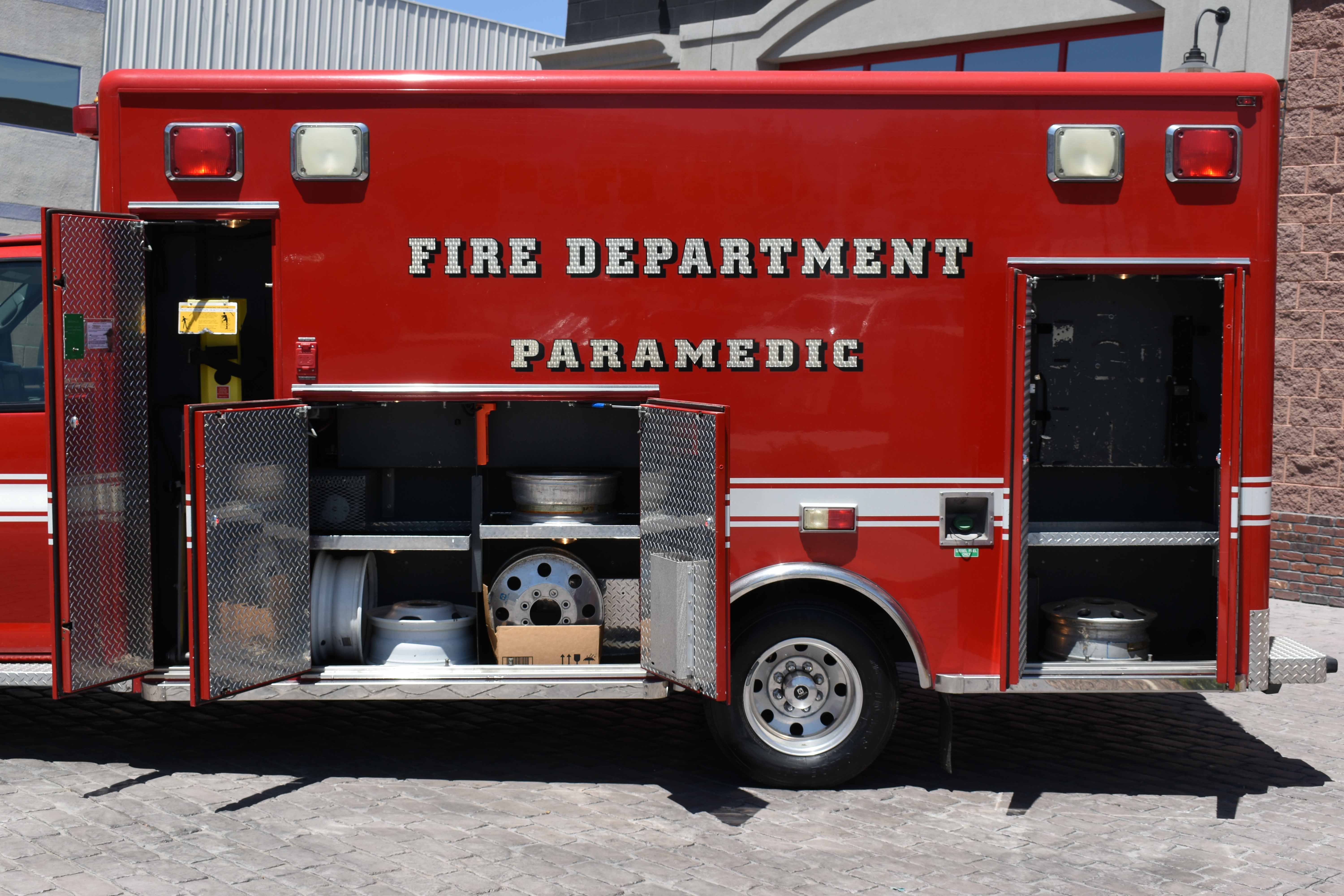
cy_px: 448
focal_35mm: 48
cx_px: 672
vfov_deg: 28.1
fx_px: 1792
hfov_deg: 41.1
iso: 100
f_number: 9
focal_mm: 32
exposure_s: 1/320
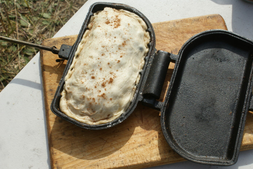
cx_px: 127
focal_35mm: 61
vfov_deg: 22.2
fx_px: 429
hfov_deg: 32.9
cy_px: 86
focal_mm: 40
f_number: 13
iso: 100
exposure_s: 1/125
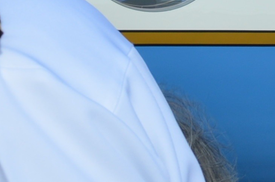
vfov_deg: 6.7
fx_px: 1532
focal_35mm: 201
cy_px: 271
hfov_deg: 9.8
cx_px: -202
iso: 100
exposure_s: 1/320
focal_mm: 20
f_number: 9
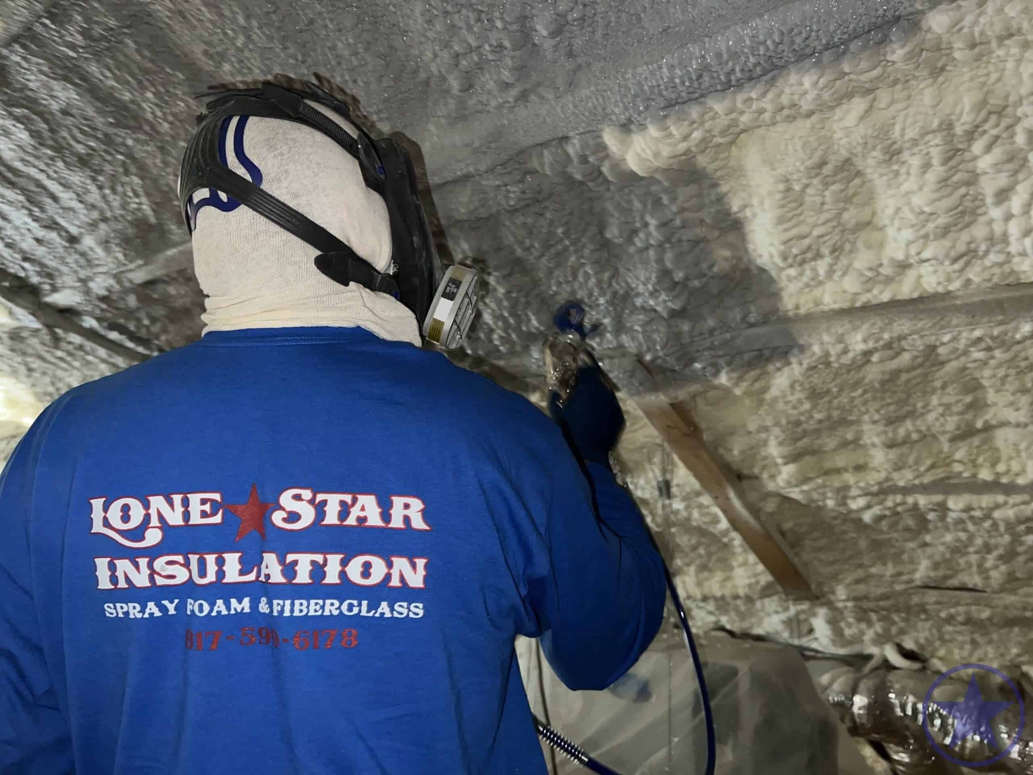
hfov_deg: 67.3
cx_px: 516
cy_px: 388
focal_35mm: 26
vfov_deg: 53.1
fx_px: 776
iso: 100
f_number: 1.5
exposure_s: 1/17
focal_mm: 5.7
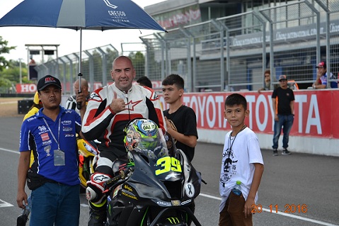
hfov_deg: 16.1
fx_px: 1200
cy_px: 113
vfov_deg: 10.7
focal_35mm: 128
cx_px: 170
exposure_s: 1/160
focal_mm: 85
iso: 100
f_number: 6.3
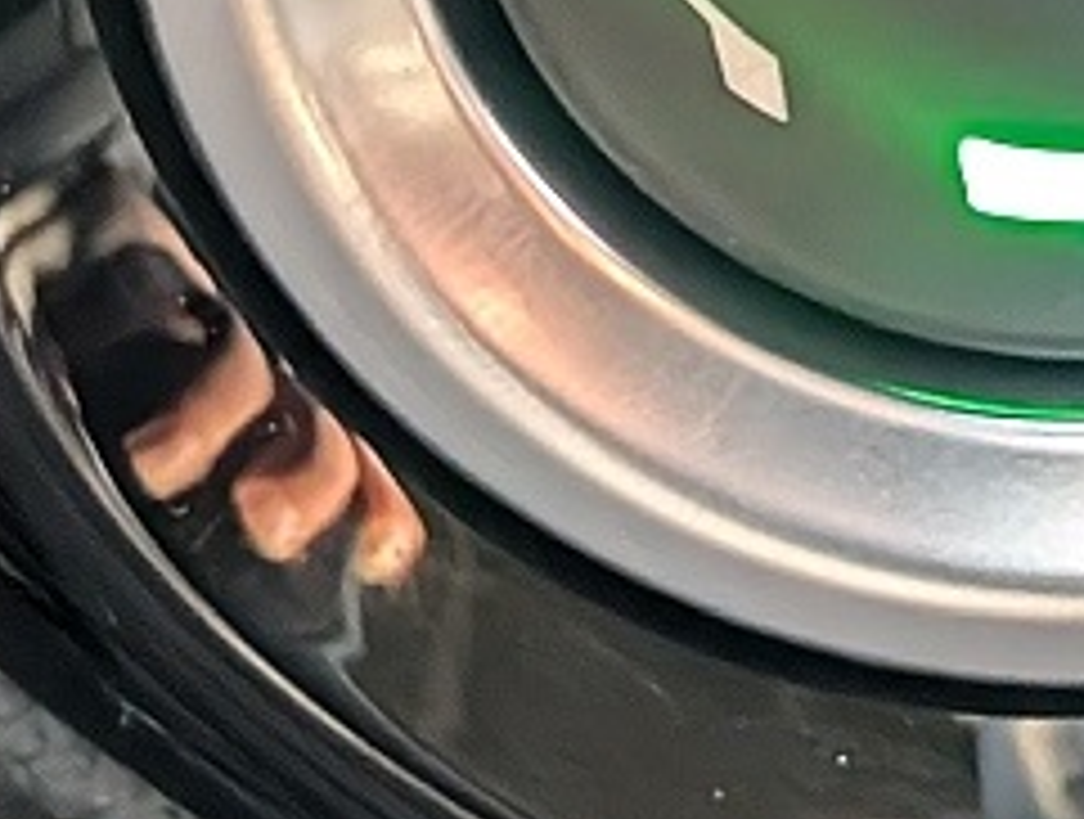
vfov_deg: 7.1
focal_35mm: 208
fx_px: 6530
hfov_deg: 9.4
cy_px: -259
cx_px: 1057
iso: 439
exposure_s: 1/56.5
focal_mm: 6.9
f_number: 1.68
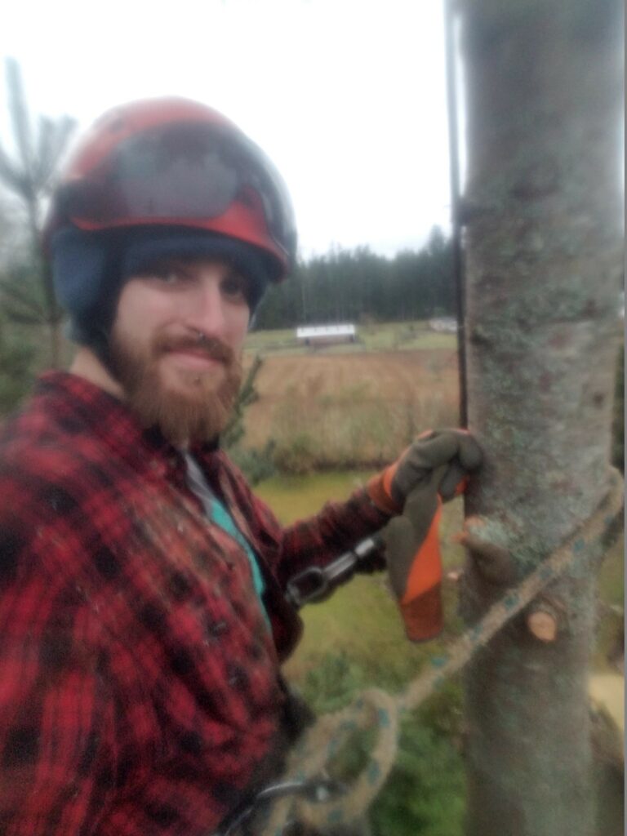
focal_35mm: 21
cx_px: 314
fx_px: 507
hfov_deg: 63.4
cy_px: 418
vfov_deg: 79.0
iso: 50
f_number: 1.7
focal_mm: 2.1
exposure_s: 1/194
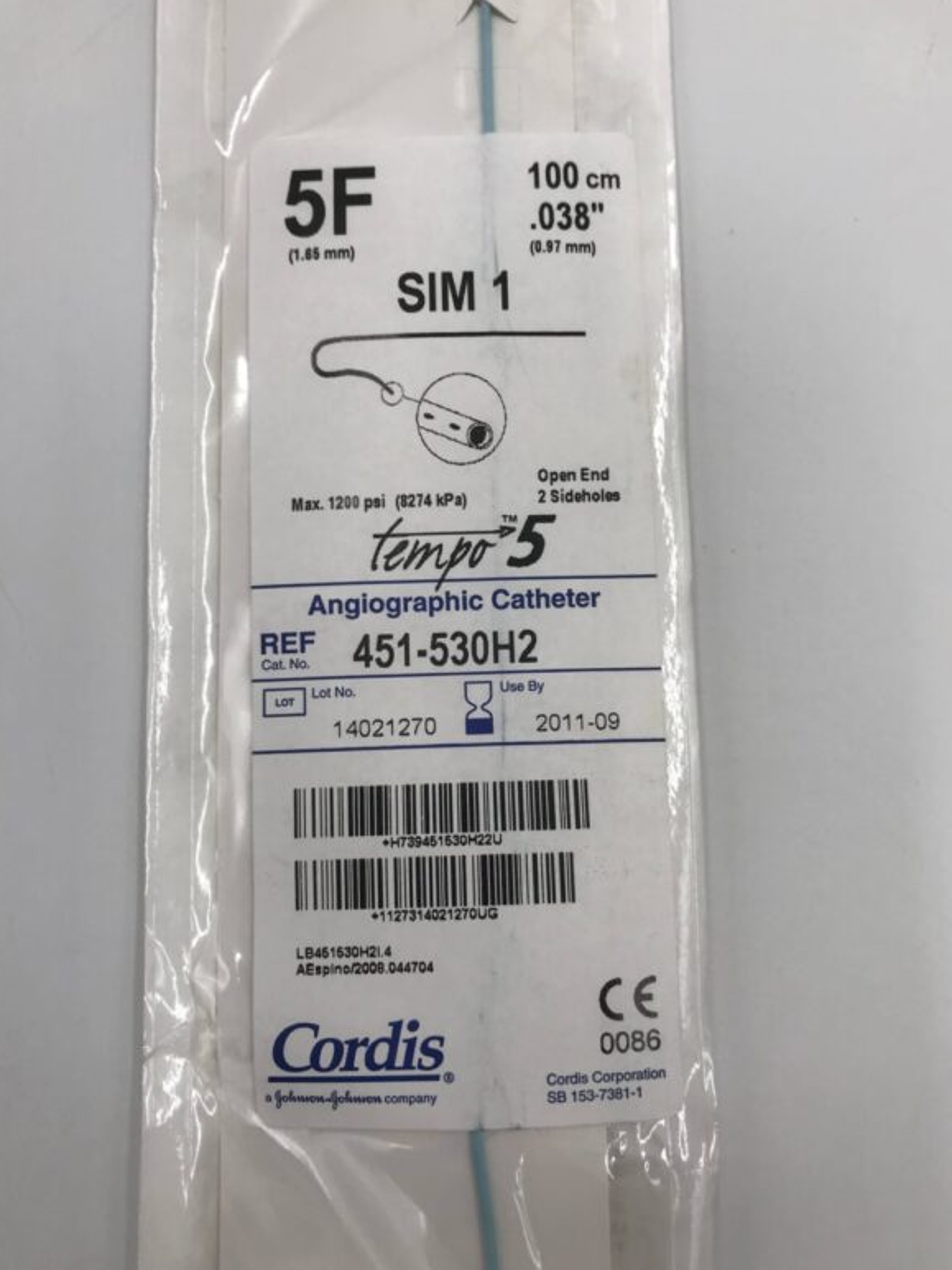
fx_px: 1063
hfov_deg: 48.2
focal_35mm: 29
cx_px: 485
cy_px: 648
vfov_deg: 61.7
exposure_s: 1/178
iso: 20
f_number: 1.8
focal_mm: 3.99
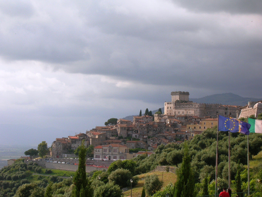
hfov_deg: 19.3
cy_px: 98
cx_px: 131
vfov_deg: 14.5
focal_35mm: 102
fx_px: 772
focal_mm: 17.1
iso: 50
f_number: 8.2
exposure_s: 1/72.6
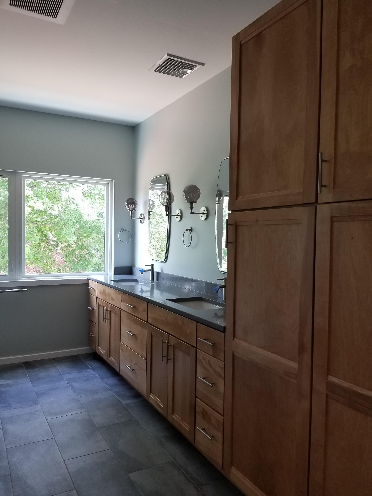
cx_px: 186
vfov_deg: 67.3
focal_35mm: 26
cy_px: 248
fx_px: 373
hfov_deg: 53.1
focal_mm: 4.3
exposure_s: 1/60
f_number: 1.7
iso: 80
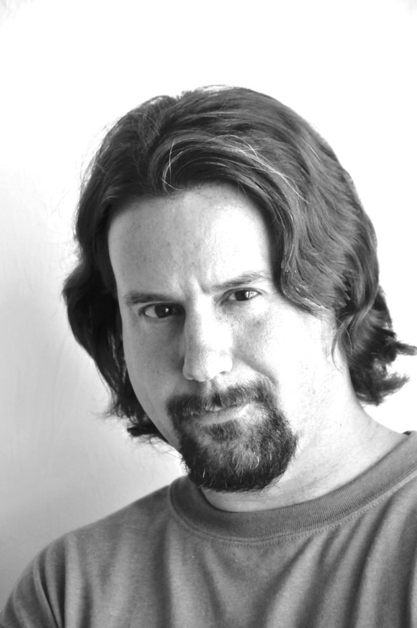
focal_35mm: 180
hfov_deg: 7.6
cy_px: 314
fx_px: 3134
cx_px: 208
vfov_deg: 11.4
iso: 800
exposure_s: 1/160
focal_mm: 120
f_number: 6.3
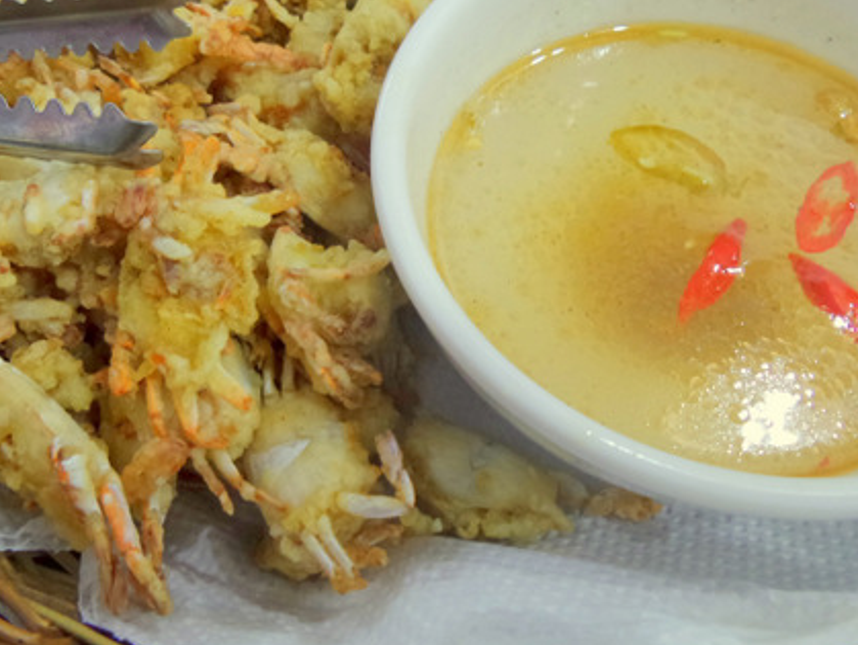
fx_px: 868
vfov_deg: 40.6
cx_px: 325
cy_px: 257
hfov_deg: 52.1
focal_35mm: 35
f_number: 3.1
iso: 320
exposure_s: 1/15
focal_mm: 4.4
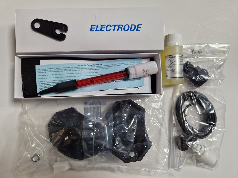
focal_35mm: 23
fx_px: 158
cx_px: 119
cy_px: 89
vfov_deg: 58.9
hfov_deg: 73.9
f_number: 1.8
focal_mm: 5.4
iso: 250
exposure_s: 1/100
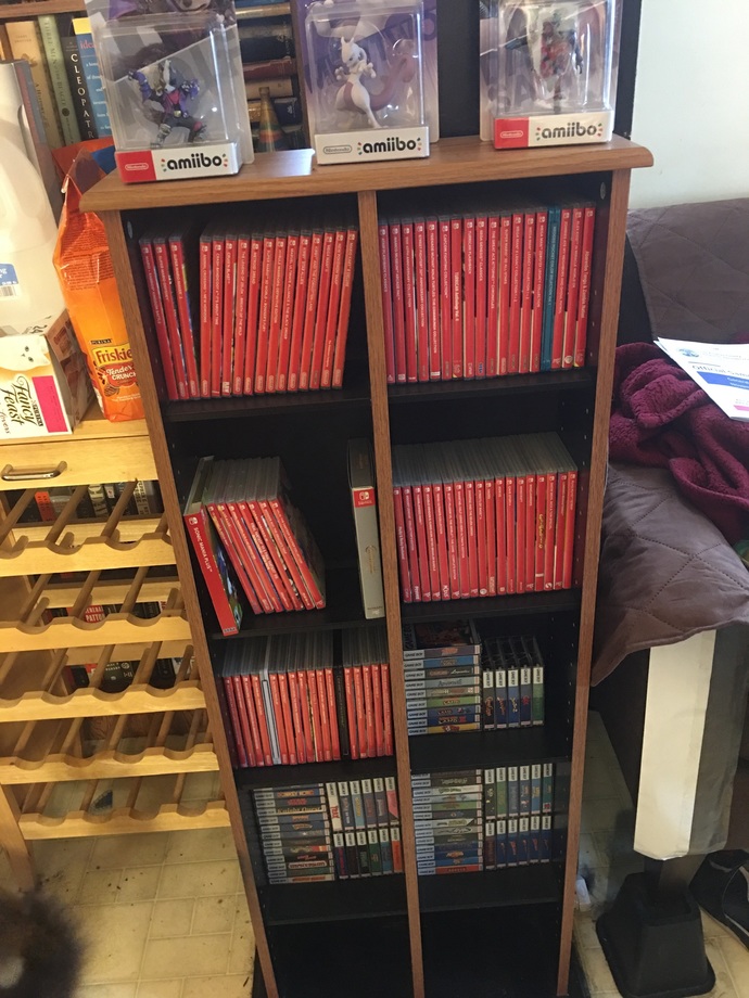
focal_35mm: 29
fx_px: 837
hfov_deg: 48.2
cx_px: 374
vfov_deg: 61.7
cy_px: 499
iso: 80
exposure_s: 1/4
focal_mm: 4.15
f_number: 2.2
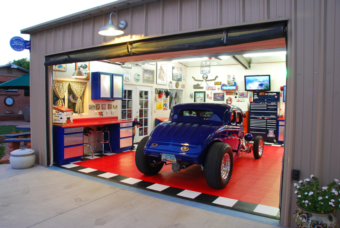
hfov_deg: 67.3
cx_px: 170
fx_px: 255
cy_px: 114
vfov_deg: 48.1
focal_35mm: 27
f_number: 10
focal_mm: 18
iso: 100
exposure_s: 1.6
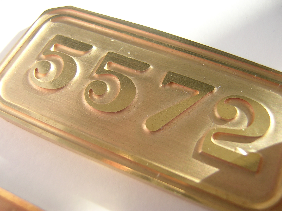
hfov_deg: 51.4
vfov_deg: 39.7
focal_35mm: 36
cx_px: 141
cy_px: 106
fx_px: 293
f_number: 2.6
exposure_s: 1/194
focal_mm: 4.7
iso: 100
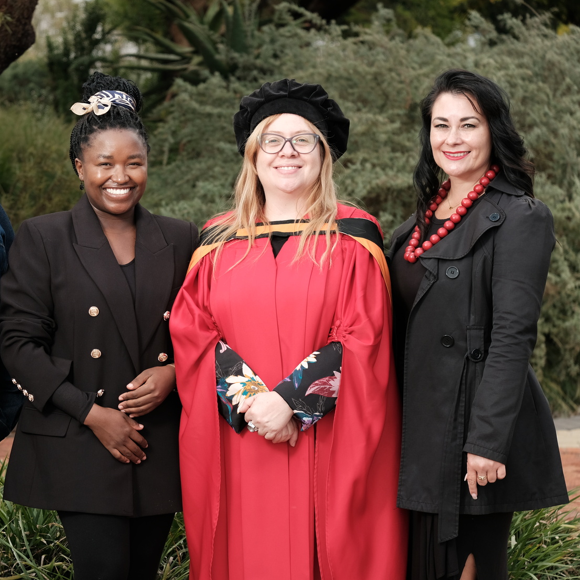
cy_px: 290
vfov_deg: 16.4
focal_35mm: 106
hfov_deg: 16.4
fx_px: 2009
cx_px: 174
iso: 200
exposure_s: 1/250
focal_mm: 55
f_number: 3.5
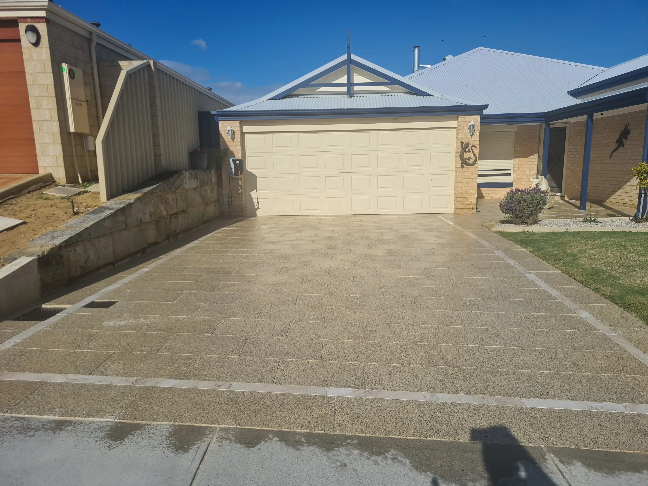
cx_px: 324
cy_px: 243
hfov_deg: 67.3
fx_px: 487
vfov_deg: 53.1
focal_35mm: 26
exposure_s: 1/7024
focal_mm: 5.4
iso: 50
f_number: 1.8
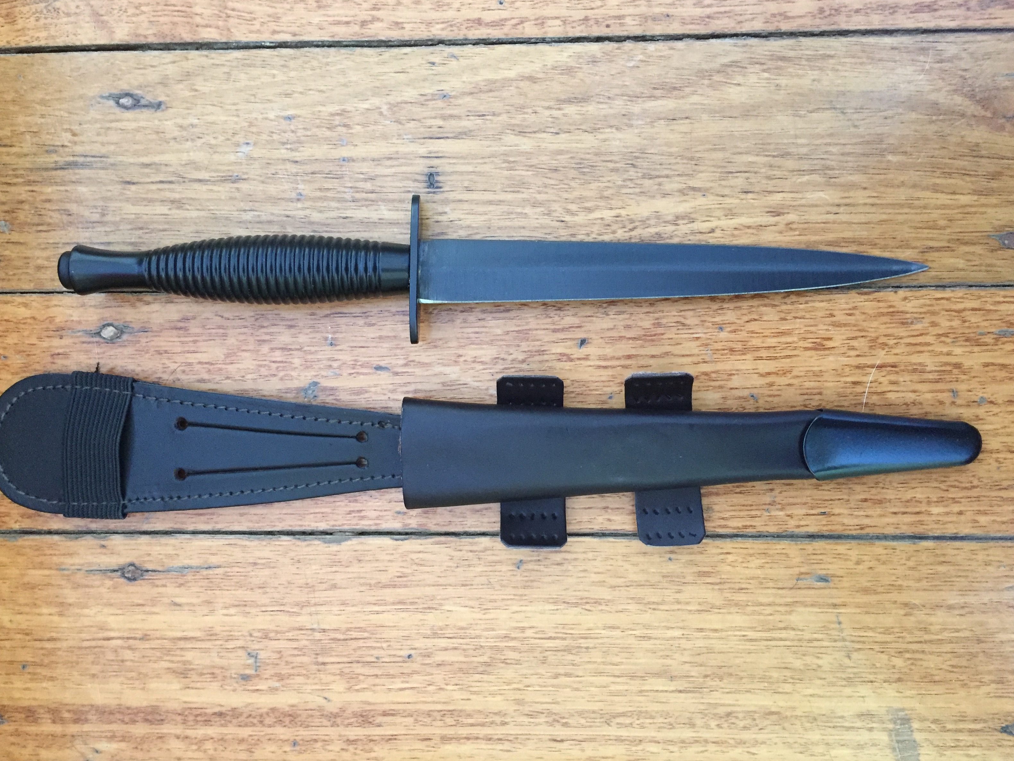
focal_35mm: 30
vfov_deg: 46.8
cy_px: 374
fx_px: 879
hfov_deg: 60.0
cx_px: 493
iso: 250
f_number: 2.2
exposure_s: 1/25
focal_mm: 4.15
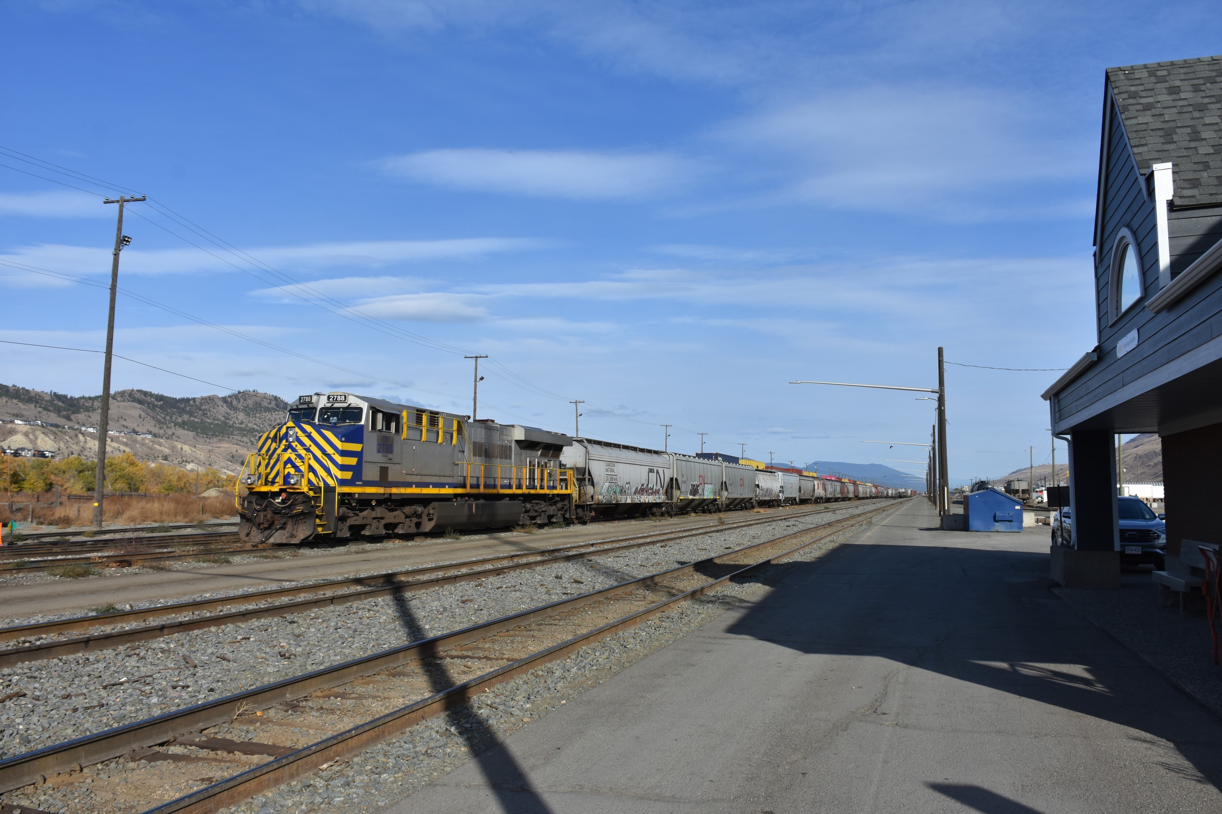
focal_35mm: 27
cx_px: 611
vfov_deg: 47.9
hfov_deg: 67.4
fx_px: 916
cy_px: 407
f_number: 8
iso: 160
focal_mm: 18
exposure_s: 1/500
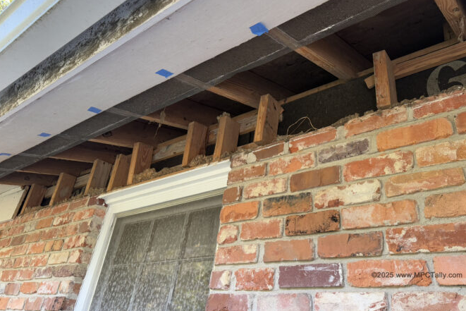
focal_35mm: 29
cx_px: 261
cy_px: 111
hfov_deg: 63.4
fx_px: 375
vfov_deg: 44.5
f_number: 1.78
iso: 200
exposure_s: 1/116
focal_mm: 6.76
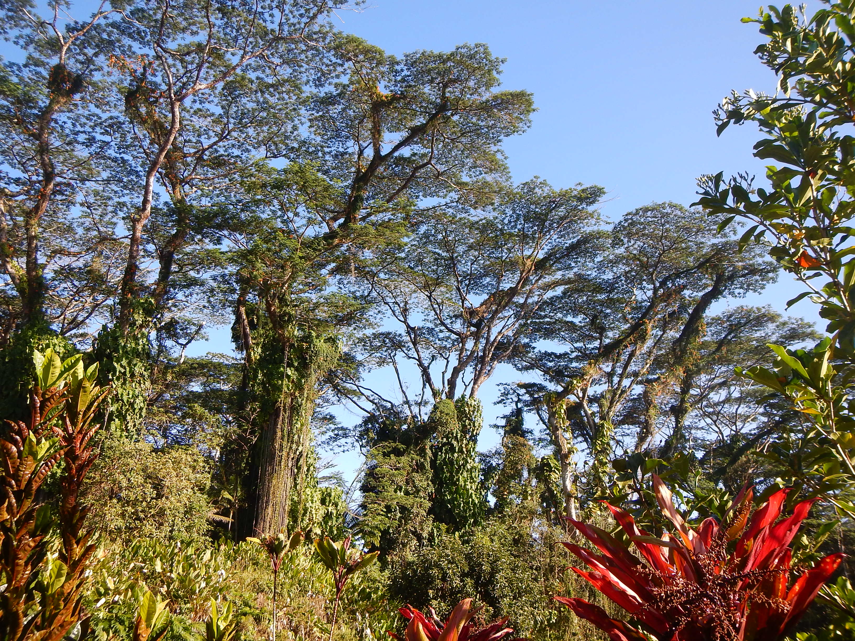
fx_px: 815
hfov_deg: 55.4
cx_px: 428
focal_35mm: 33
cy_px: 320
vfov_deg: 42.9
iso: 125
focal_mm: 5.9
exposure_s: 1/400
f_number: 3.9
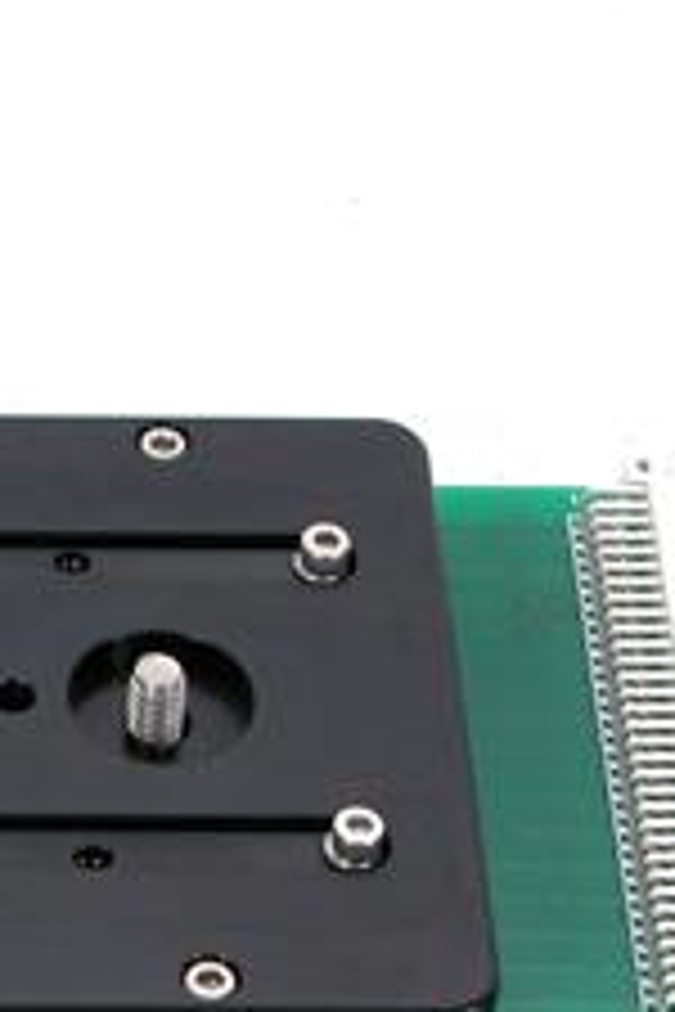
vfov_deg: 10.0
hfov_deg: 6.6
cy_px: 994
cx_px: -378
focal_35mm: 205
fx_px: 5765
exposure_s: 1/1000
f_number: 6.7
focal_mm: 18.8
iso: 100
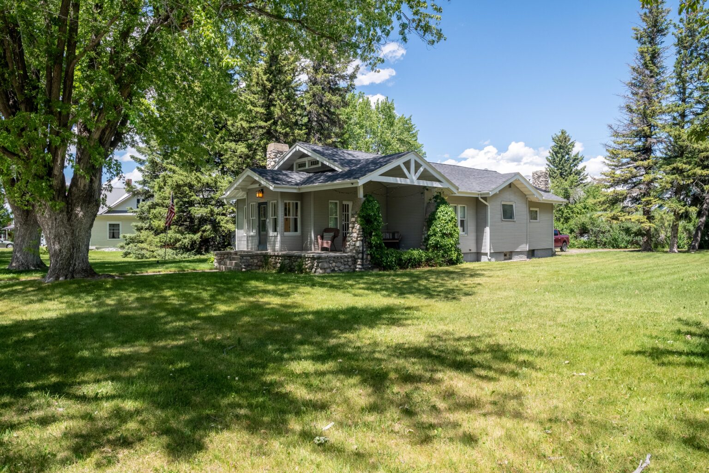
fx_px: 473
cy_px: 236
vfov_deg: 53.1
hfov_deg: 73.7
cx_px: 354
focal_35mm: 24
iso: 400
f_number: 8
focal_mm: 16
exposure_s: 1/2000
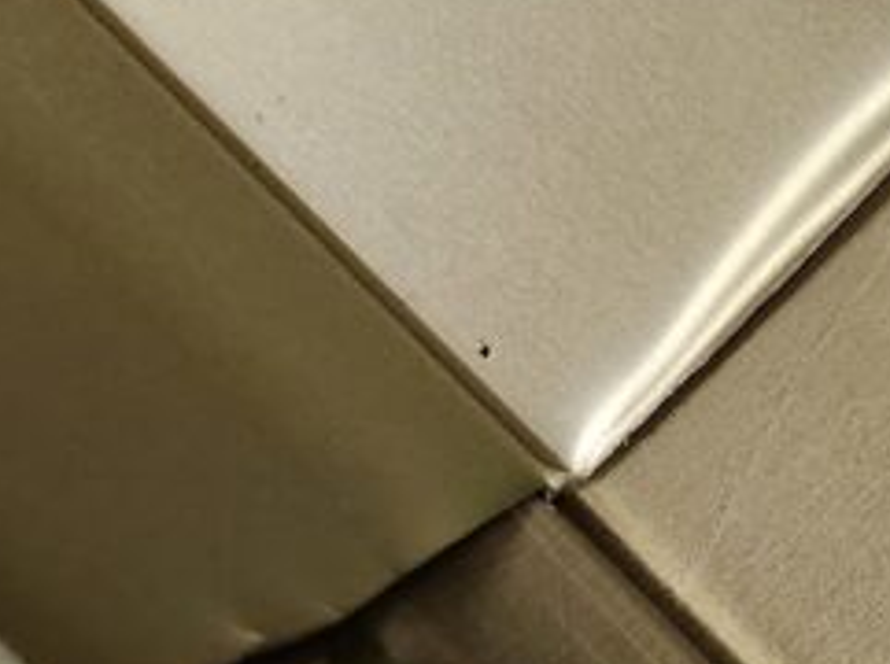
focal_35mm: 102
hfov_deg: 18.4
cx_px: 1025
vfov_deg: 14.4
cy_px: 480
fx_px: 2619
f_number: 1.8
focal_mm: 5.4
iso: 640
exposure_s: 1/120
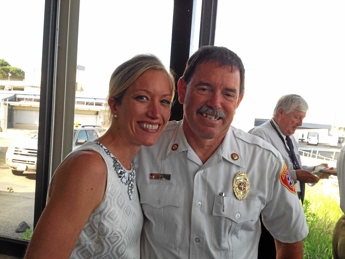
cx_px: 172
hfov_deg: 52.6
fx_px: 349
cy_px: 130
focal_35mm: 35
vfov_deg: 40.7
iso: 64
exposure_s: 1/40
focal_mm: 4.28
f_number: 2.4
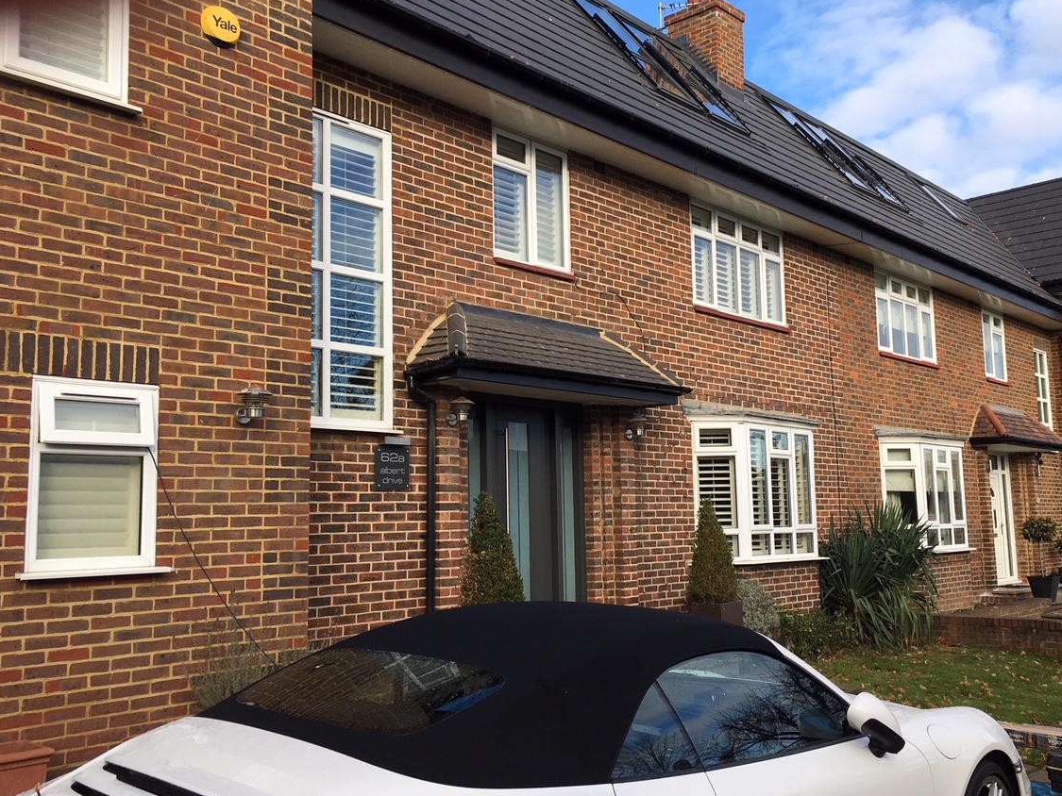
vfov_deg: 43.0
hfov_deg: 55.2
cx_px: 592
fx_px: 1013
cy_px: 395
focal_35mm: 33
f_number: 2.2
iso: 25
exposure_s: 1/620
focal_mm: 4.15
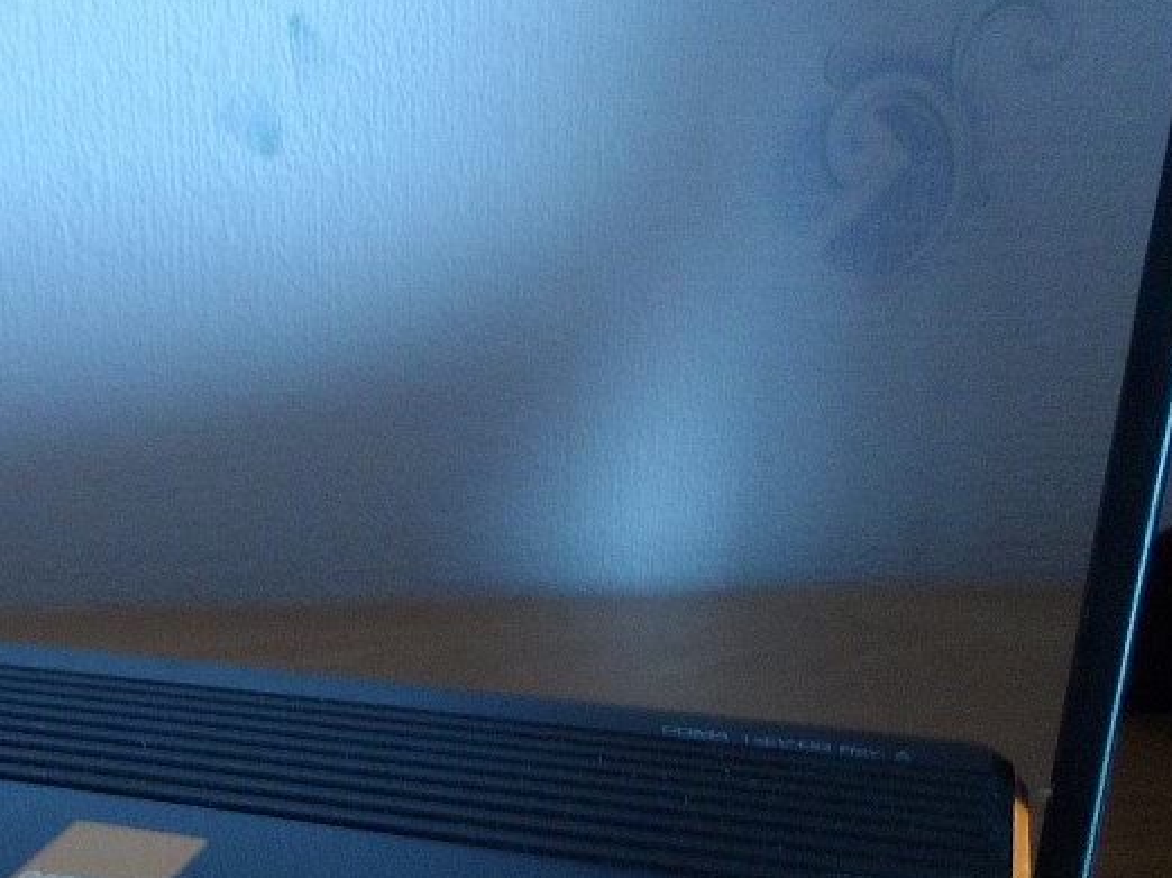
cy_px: 793
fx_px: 1557
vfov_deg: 30.1
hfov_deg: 40.1
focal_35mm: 46
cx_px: 296
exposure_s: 1/4
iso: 400
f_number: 3.2
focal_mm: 4
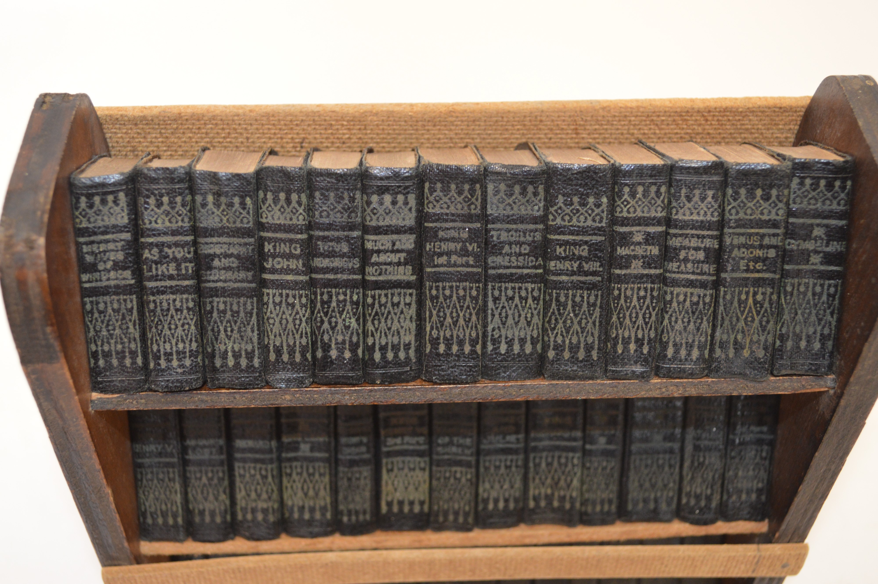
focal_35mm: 44
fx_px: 1060
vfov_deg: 30.8
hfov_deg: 45.0
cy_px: 292
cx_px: 439
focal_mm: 29
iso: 900
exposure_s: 1/60
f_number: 4.5
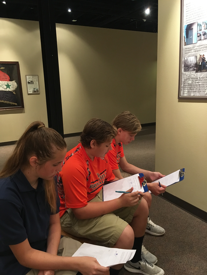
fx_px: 231
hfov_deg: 48.2
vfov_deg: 61.7
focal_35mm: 29
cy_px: 138
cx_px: 104
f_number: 2.2
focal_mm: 4.15
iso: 200
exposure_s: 1/20
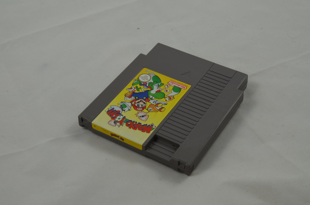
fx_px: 516
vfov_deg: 22.5
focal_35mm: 60
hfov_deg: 33.5
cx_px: 155
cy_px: 102
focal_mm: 40
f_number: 20
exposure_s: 1/3
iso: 100
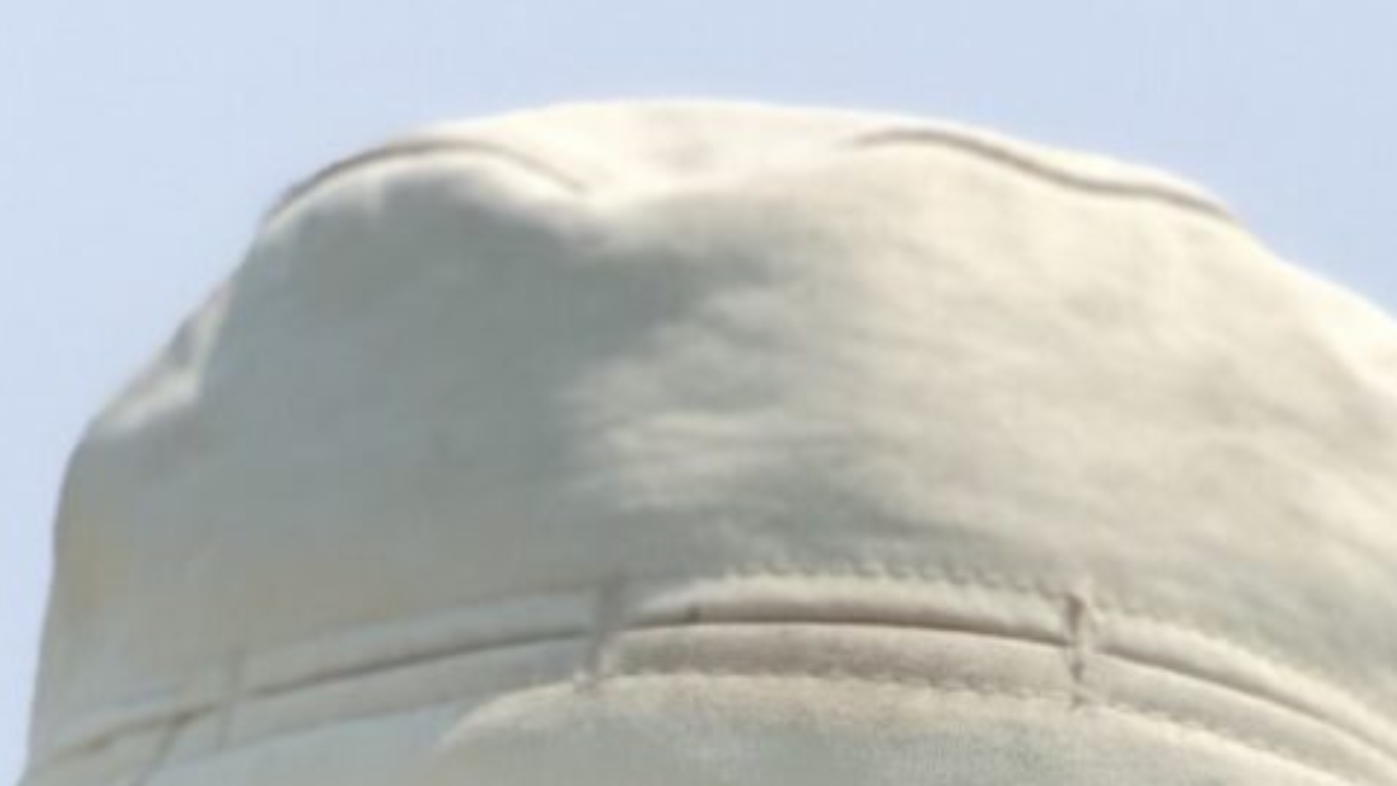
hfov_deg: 7.3
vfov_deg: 3.8
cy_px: 3419
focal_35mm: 296
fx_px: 10966
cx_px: 1021
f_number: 2.4
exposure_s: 1/261
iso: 16
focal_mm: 6
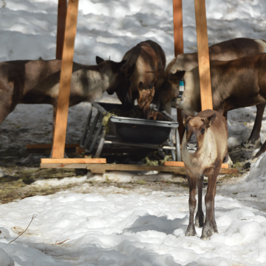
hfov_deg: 3.4
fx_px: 4503
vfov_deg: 3.4
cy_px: 133
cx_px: 179
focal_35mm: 518
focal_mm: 270
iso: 100
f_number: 5.6
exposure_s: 1/500
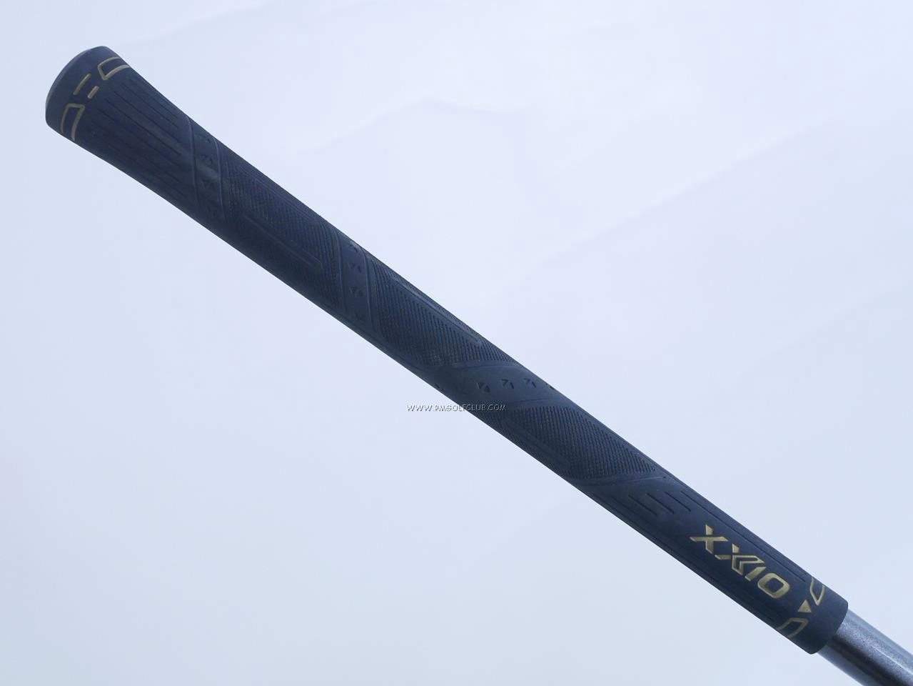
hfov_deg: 38.2
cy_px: 343
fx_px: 1319
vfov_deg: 29.1
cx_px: 456
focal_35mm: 50
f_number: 4.5
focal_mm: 25
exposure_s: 1/100
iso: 1600
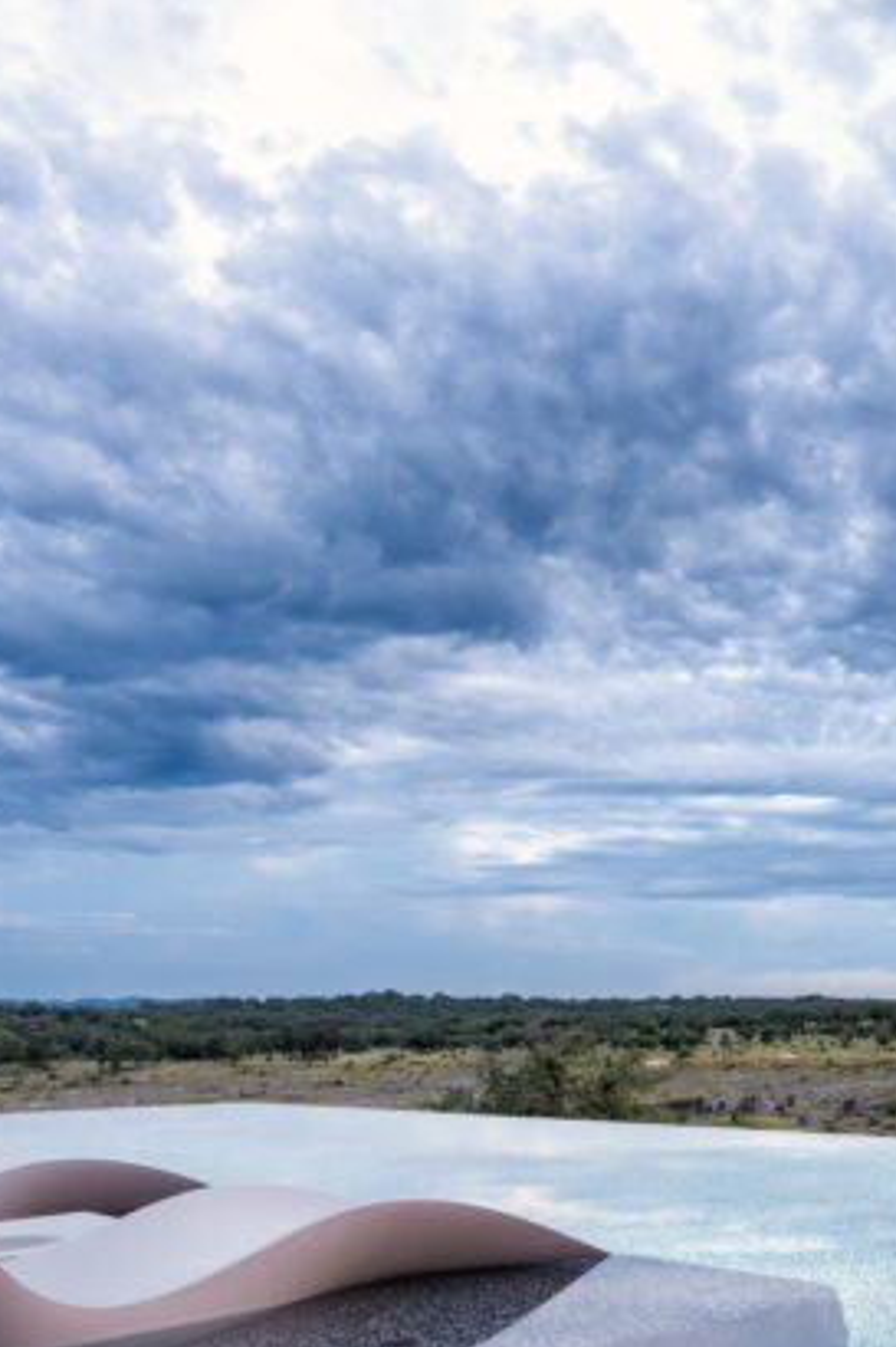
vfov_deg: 46.8
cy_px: 1007
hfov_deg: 31.7
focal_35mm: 40
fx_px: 1494
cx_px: 817
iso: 250
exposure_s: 2
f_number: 8
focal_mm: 16
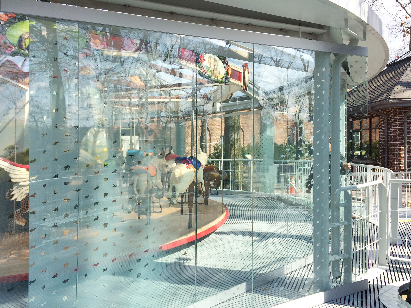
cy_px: 154
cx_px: 206
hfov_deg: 60.0
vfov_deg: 46.8
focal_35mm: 30
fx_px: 356
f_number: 2.2
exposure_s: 1/1172
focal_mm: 4.12
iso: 32
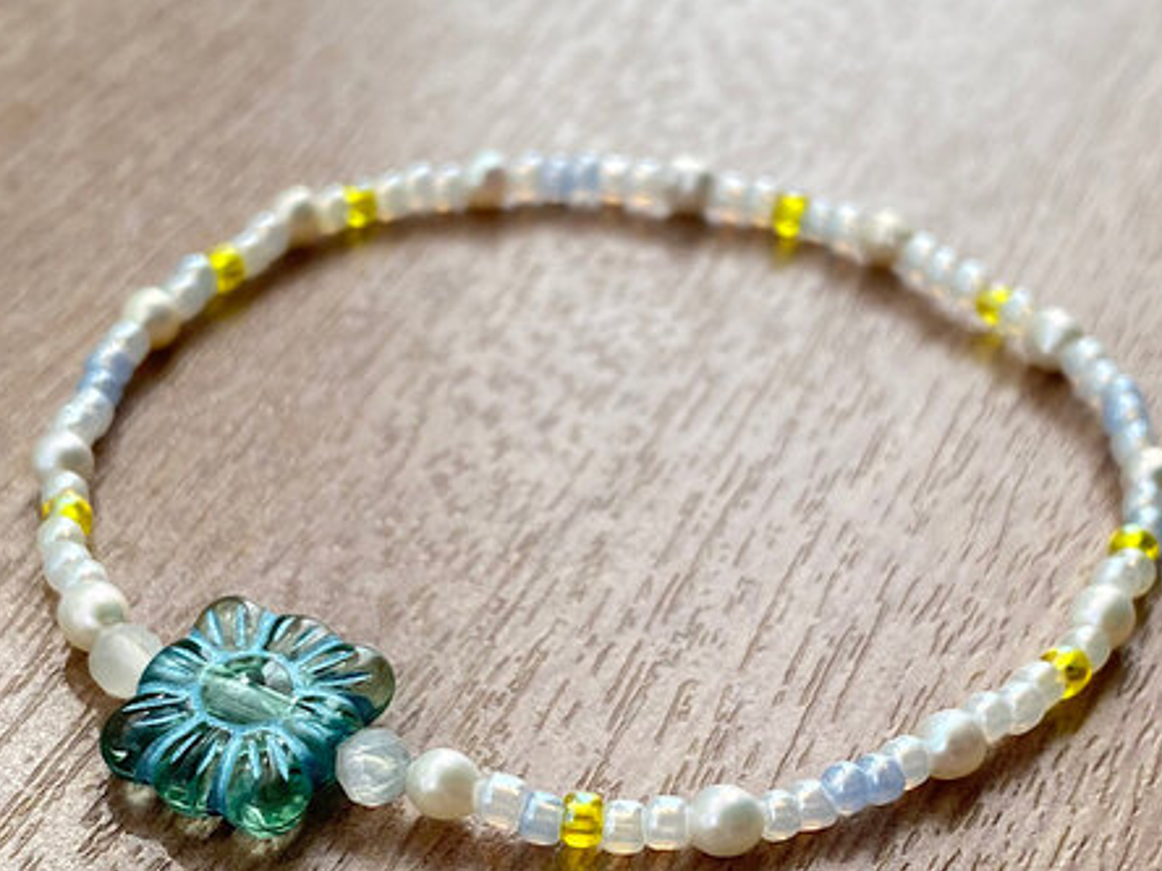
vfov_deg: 39.6
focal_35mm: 36
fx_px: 1208
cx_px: 594
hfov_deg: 51.4
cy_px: 479
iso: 32
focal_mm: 4.25
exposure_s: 1/121
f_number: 1.8
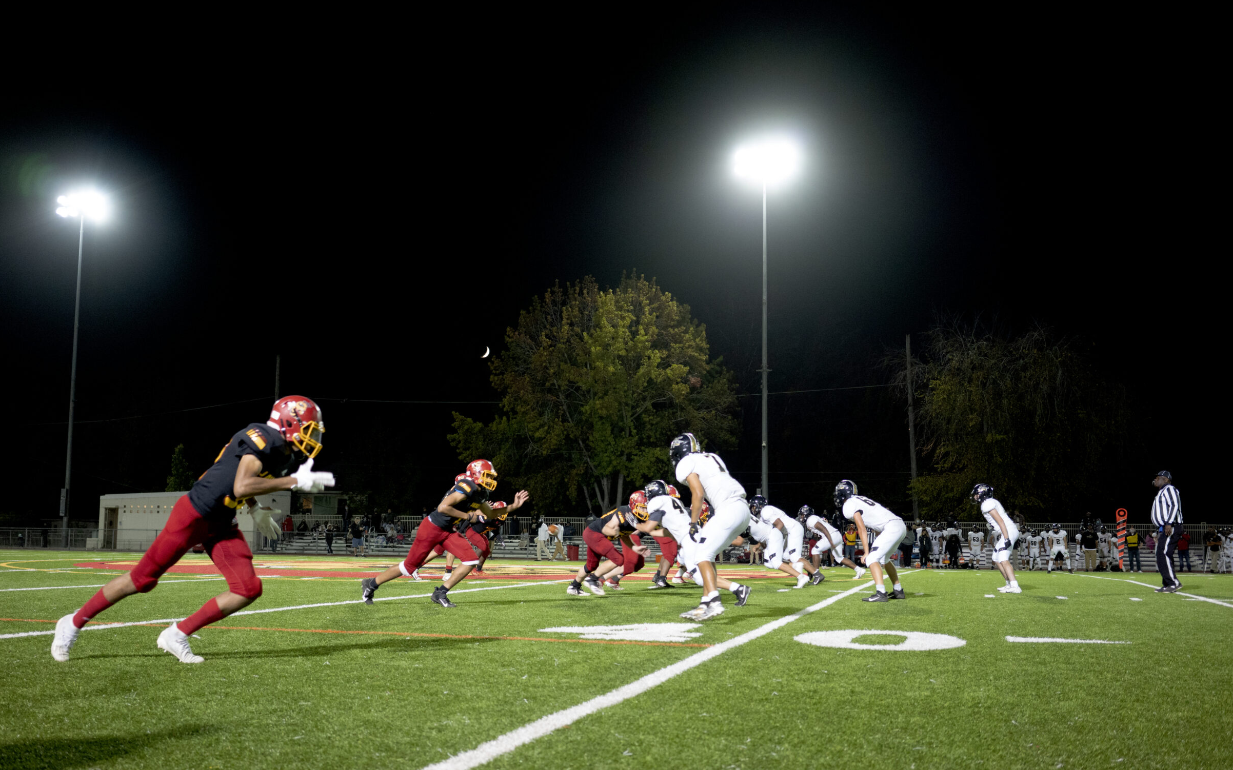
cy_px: 415
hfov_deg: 51.5
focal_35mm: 38
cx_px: 578
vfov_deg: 33.6
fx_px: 1277
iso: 2500
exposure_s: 1/160
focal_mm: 35
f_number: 2.8
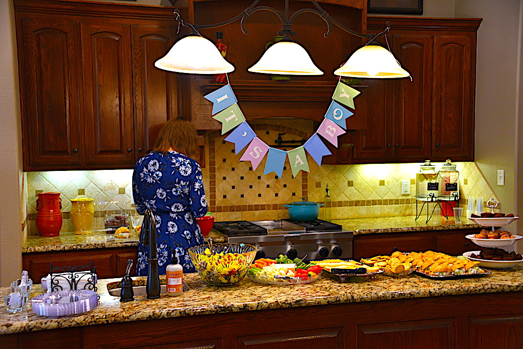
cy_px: 174
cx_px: 262
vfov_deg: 29.9
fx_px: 654
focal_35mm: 45
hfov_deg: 43.6
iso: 450
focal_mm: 45
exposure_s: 1/60
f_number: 4.2
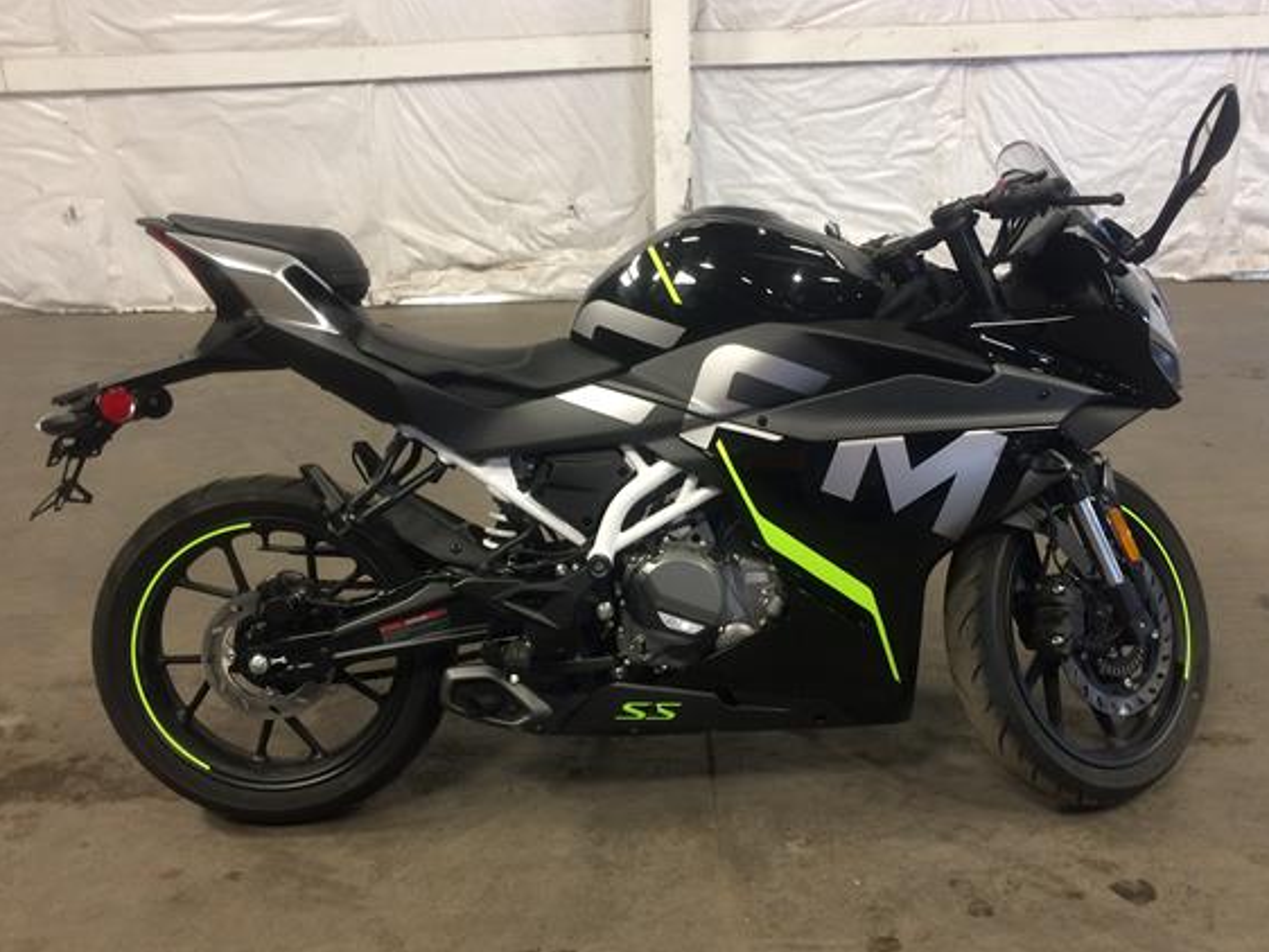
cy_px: 503
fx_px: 1210
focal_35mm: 33
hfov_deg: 55.3
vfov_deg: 43.0
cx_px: 646
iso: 64
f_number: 2.2
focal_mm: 4.15
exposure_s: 1/30
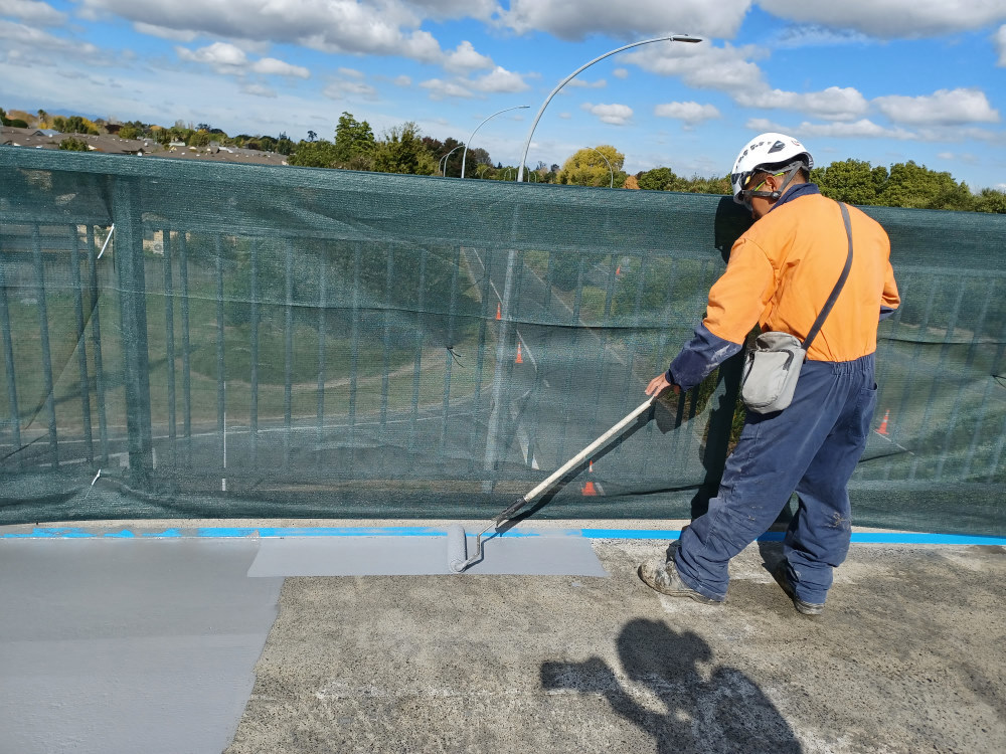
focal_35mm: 25
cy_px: 377
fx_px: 727
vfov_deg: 54.9
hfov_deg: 69.4
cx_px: 503
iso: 32
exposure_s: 1/512
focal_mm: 4.6
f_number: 1.8
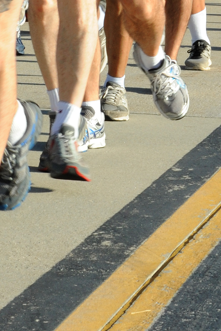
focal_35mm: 282
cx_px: 215
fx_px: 2597
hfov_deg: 4.9
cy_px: -54
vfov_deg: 7.3
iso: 640
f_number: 20
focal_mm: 70
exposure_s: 1/160
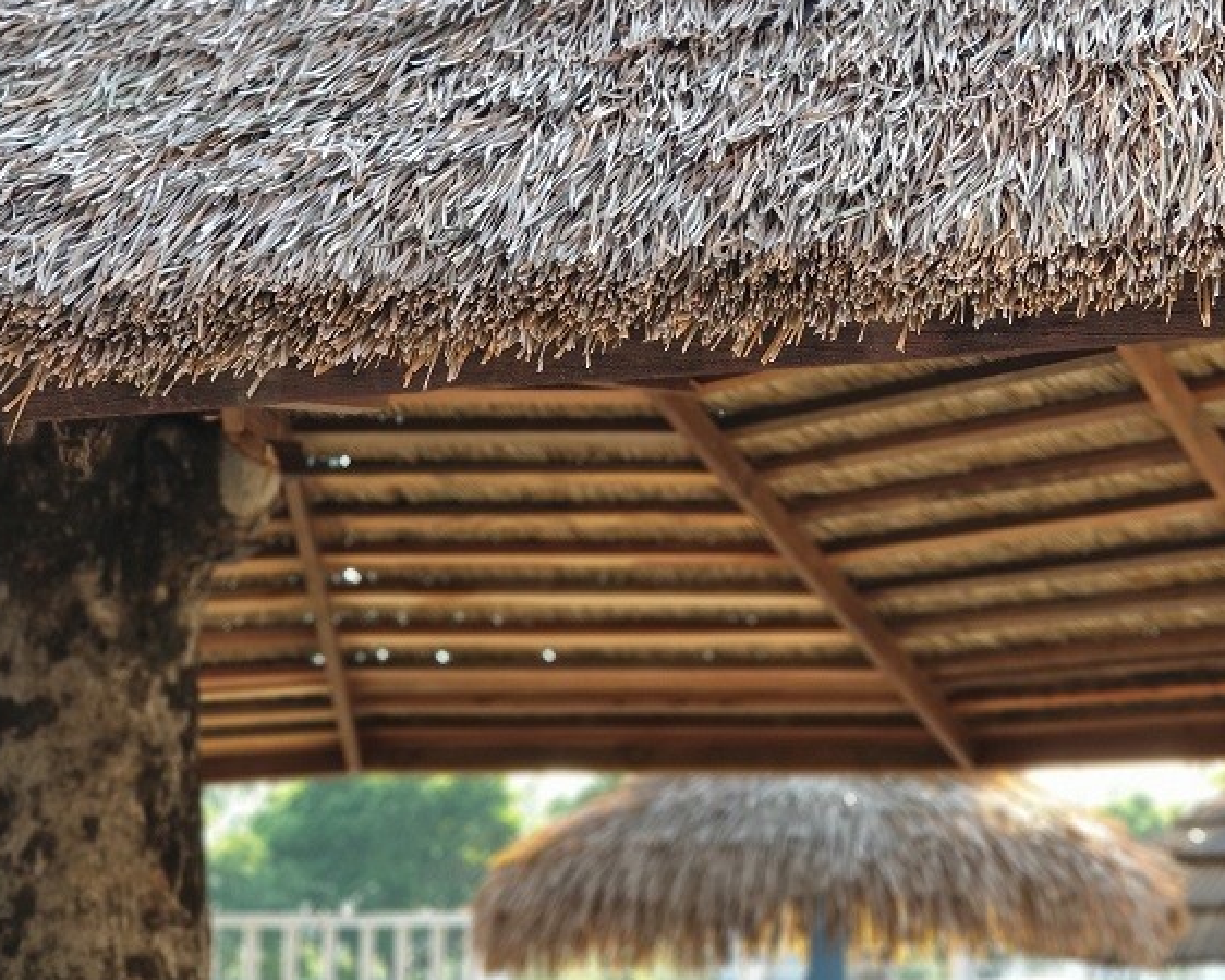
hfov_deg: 20.9
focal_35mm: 91
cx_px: 900
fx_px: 3300
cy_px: 255
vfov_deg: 16.8
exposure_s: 1/100
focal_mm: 6
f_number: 2.4
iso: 40
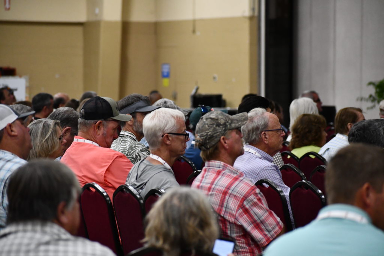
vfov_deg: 6.5
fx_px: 2240
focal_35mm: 210
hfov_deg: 9.8
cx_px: 192
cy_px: 128
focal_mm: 140
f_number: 4.8
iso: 3200
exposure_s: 1/160
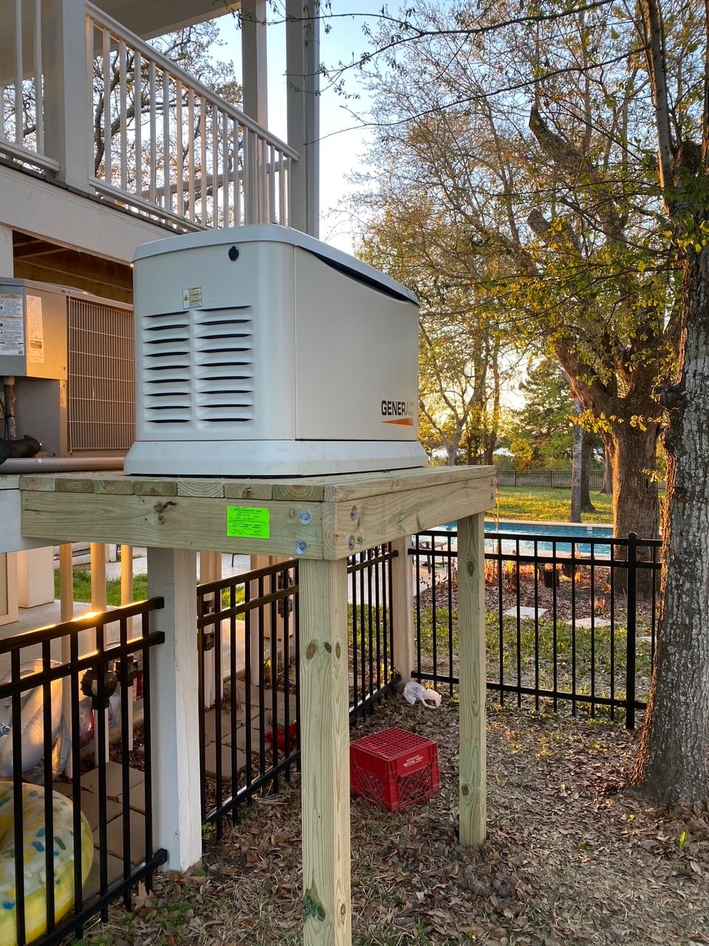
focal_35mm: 26
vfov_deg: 67.3
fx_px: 710
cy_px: 473
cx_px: 354
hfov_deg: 53.1
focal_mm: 4.25
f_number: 1.8
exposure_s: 1/121
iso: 64
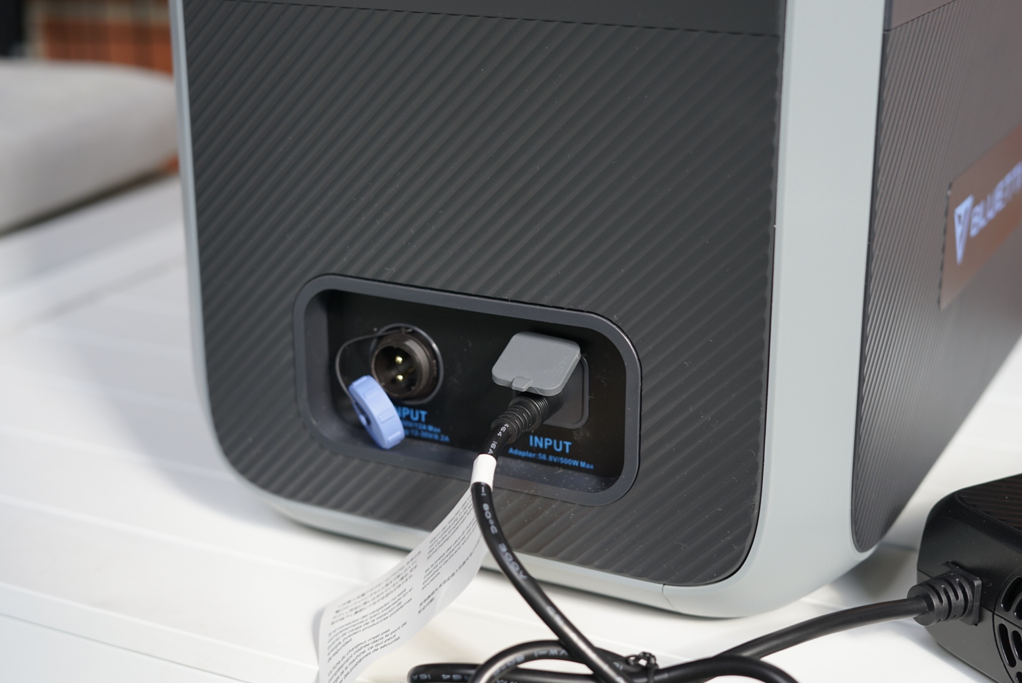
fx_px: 1477
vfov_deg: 26.0
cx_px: 499
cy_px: 349
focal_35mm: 52
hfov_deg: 38.2
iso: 500
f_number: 4
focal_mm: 50
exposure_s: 1/160
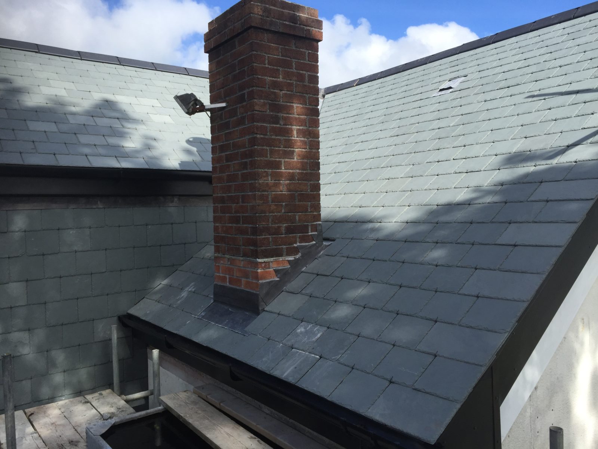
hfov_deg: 61.7
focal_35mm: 29
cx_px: 299
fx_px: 501
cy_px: 224
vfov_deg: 48.2
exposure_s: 1/1236
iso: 32
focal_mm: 4.15
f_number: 2.2
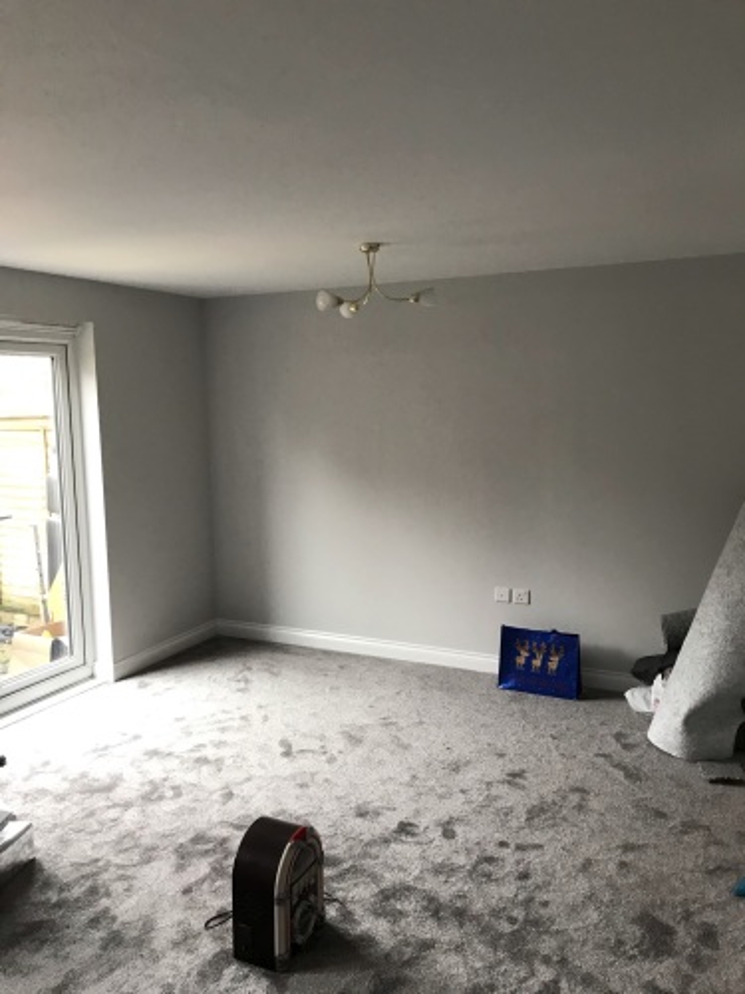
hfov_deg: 49.7
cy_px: 497
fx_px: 803
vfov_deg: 63.4
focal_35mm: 28
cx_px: 372
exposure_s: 1/25
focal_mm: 3.99
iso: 40
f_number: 1.8
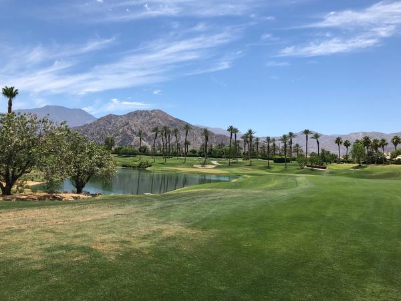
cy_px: 150
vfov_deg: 49.7
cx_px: 200
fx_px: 324
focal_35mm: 28
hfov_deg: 63.4
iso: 20
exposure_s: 1/2525
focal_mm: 3.99
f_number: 1.8
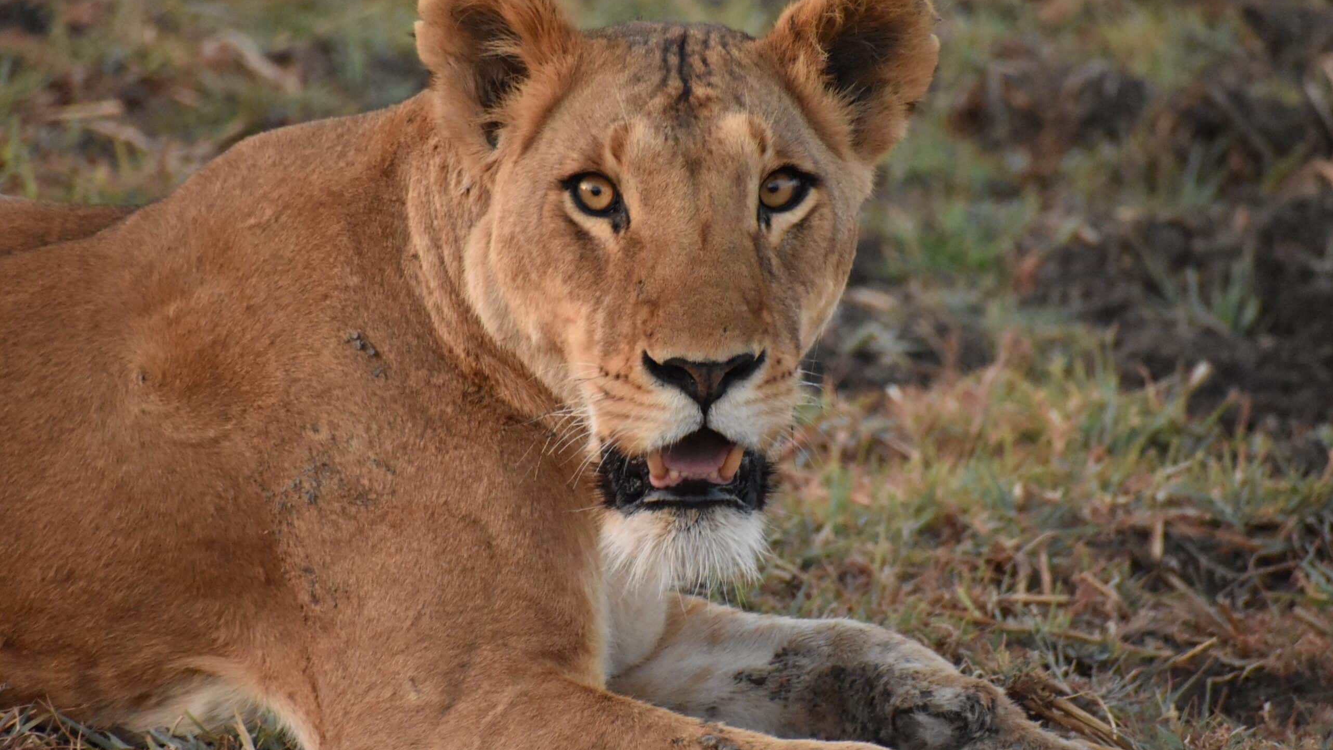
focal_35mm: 472
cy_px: 382
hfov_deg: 4.6
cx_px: 667
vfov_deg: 2.6
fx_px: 16682
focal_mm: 300
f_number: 6.3
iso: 5000
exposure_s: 1/500
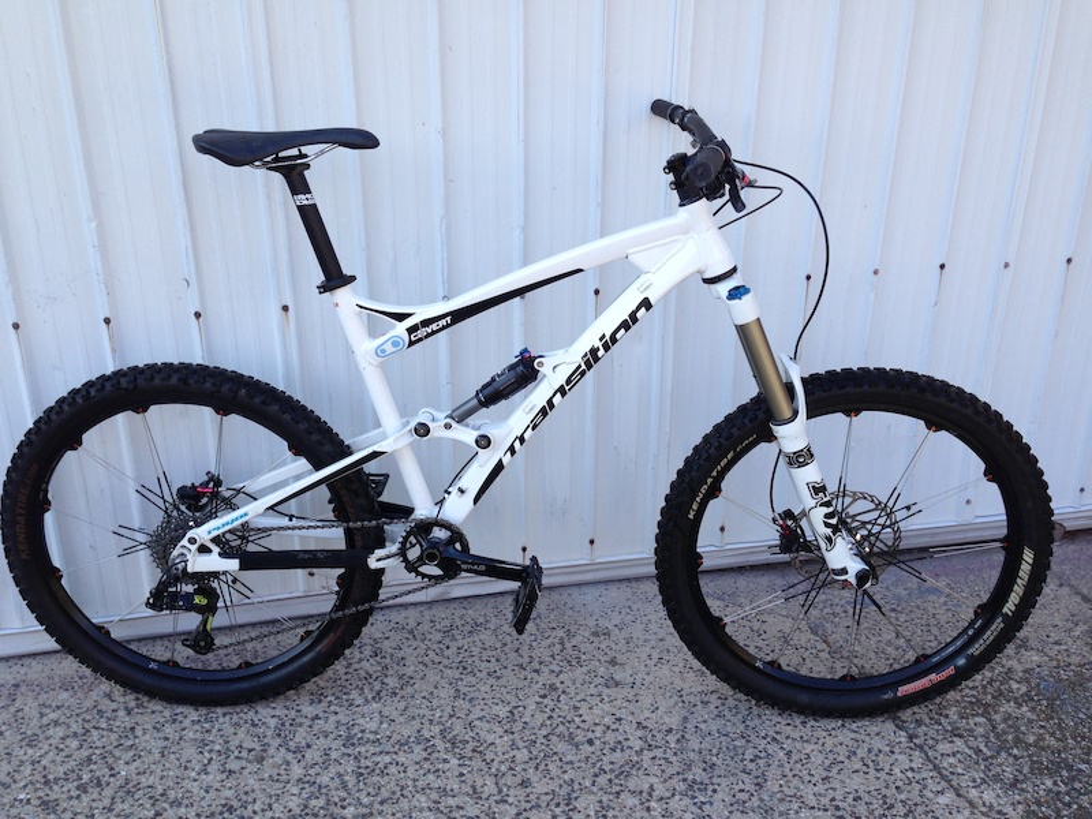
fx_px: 1041
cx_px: 546
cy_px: 410
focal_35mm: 33
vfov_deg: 42.9
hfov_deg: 55.4
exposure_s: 1/287
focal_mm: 4.12
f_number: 2.4
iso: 50
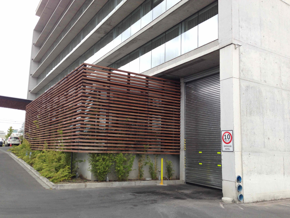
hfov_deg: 55.4
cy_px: 109
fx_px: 276
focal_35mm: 33
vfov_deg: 42.9
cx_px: 145
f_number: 2.4
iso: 50
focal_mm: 4.12
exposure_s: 1/609
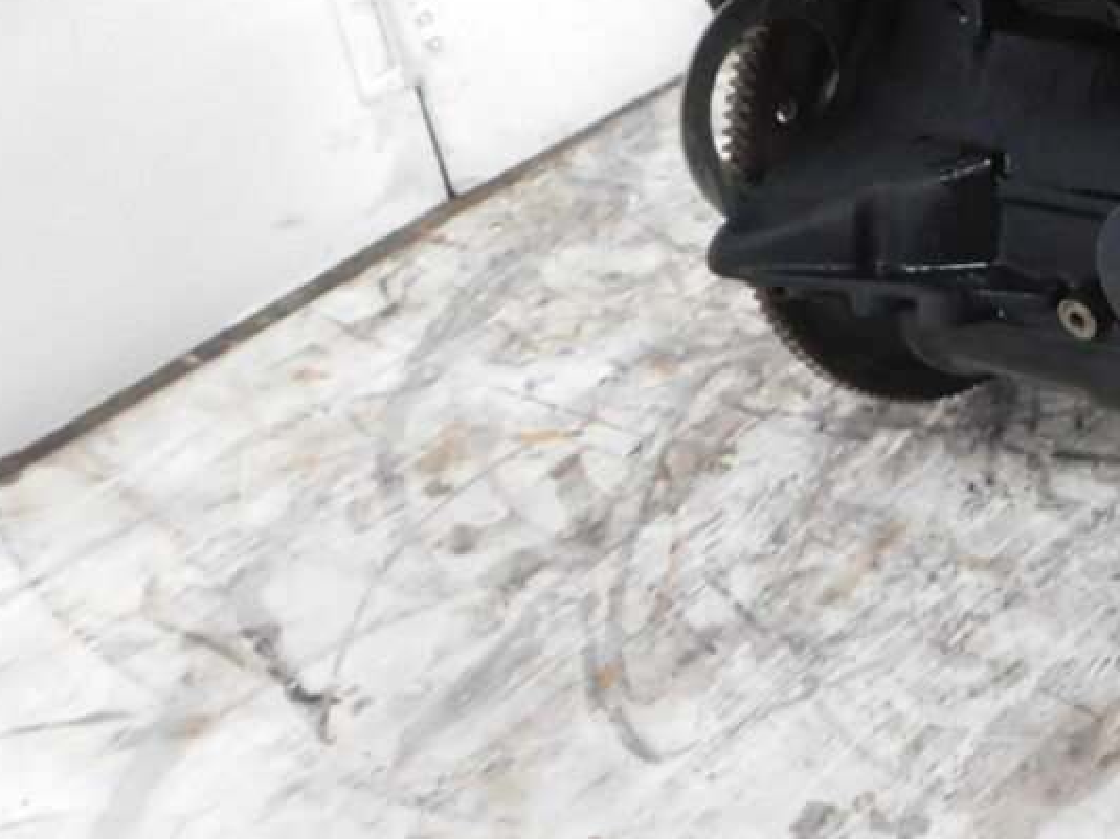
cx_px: 1560
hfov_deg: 24.5
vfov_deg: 22.0
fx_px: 2135
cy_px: 186
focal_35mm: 66
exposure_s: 1/10
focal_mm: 4
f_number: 3
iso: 400
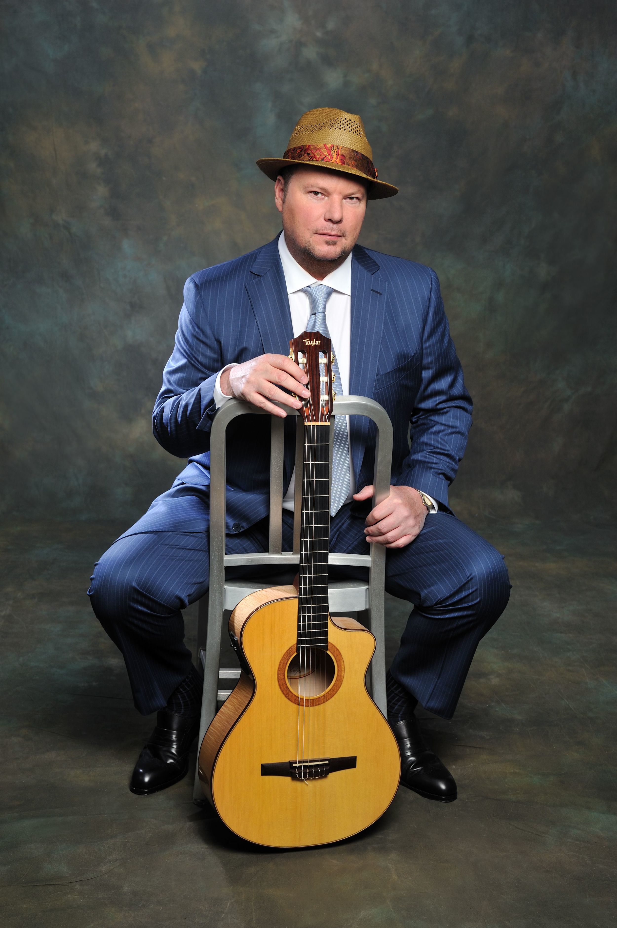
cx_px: 308
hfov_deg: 23.4
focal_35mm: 58
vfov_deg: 34.5
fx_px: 1493
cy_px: 464
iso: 200
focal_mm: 58
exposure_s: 1/160
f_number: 8
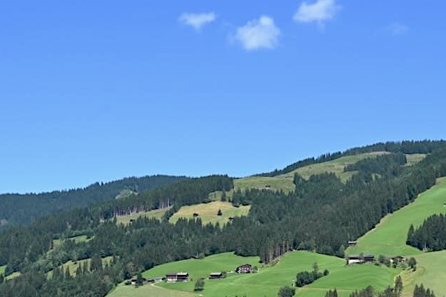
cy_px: 263
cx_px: 382
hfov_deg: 30.4
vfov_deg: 20.8
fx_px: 792
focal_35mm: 64
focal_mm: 33.5
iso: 100
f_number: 8
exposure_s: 1/250
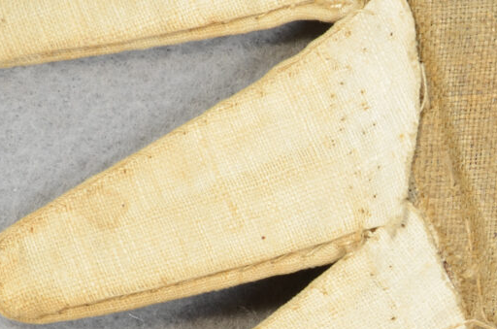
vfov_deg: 5.6
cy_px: 549
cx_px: 835
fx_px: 3306
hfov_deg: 8.3
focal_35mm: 240
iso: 160
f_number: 10
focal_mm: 40
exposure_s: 1/10
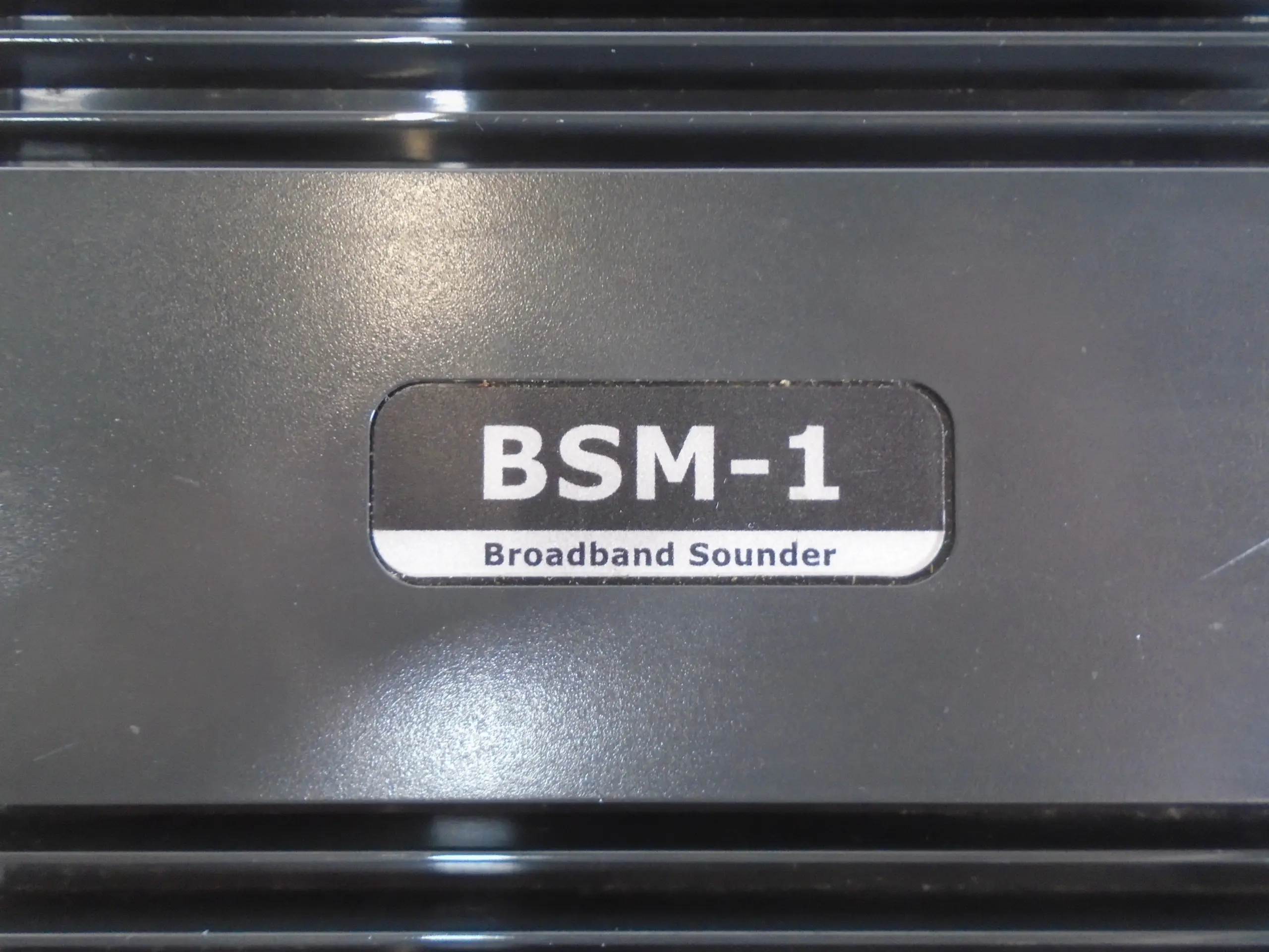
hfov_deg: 67.3
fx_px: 953
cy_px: 476
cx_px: 634
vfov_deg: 53.1
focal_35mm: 26
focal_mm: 4.6
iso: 400
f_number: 3.2
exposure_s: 1/25
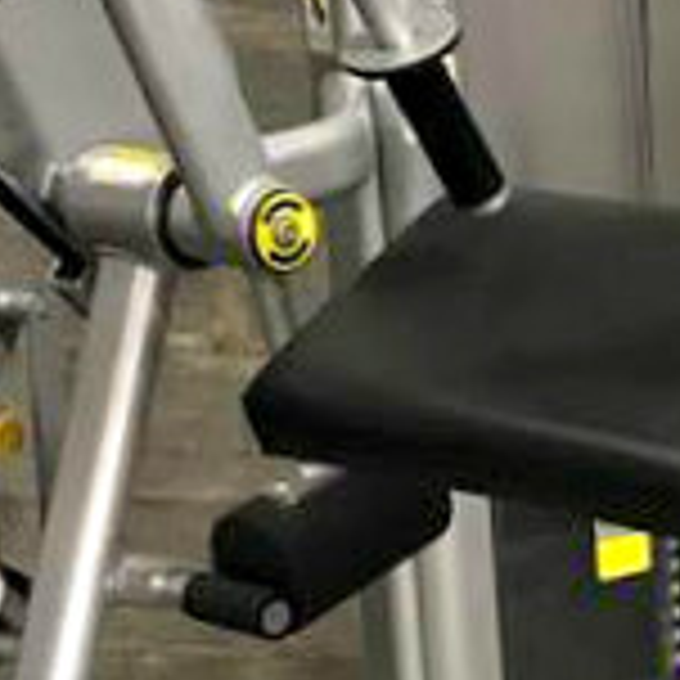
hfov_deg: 17.1
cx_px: 781
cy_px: 457
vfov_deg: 17.7
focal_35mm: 98
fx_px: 2178
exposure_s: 1/15
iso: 100
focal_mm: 3.99
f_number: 1.8
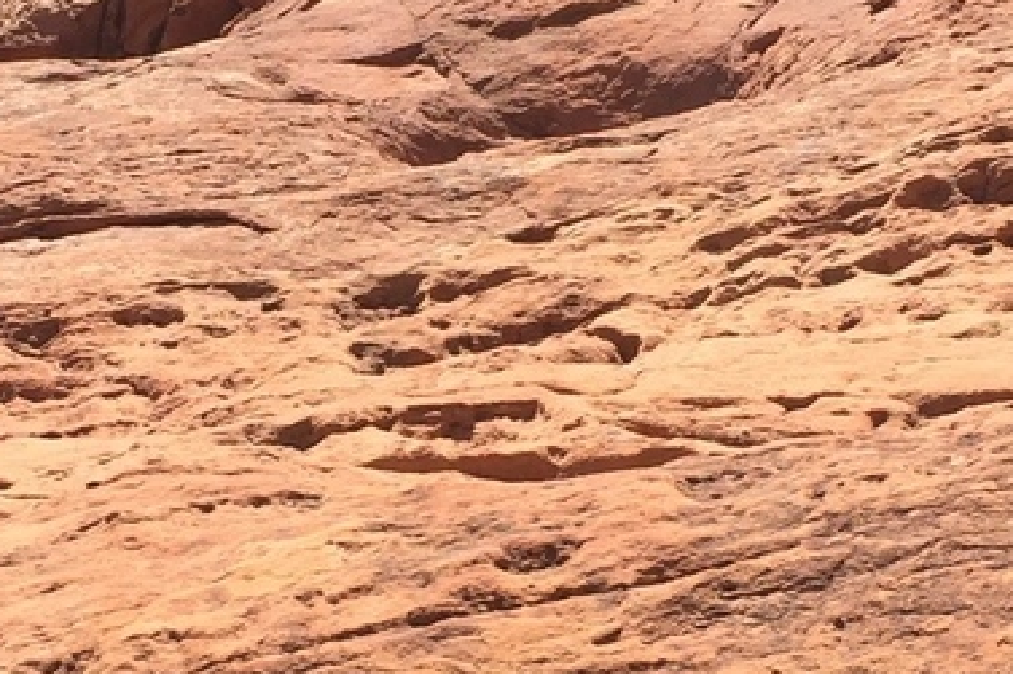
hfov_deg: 17.0
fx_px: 3375
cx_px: 313
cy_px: 419
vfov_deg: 11.4
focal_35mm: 120
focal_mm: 4.15
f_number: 2.2
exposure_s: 1/1464
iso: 32
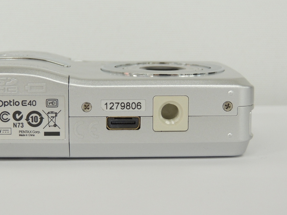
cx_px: 106
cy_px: 94
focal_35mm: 94
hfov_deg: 20.8
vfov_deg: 15.7
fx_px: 779
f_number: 3.9
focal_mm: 12.4
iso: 400
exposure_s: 1/50
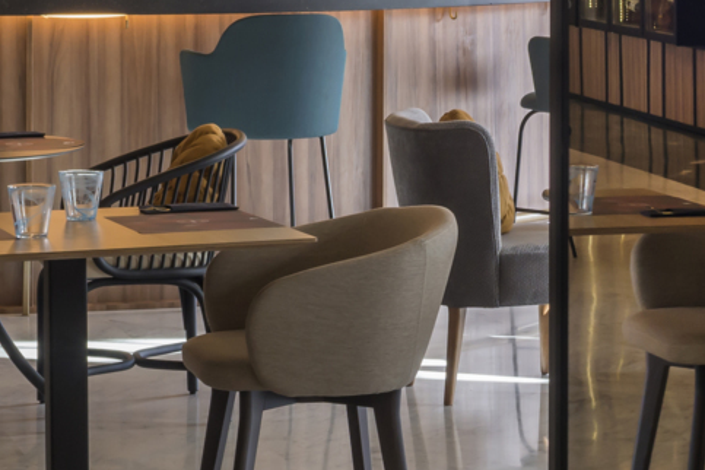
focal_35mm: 145
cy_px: -155
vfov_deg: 9.3
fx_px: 2839
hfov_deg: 13.7
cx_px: 871
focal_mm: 35
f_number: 10
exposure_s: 1/10
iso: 320
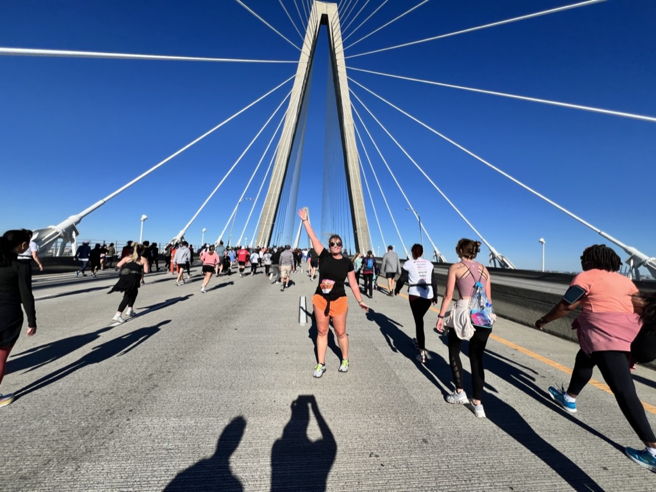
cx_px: 328
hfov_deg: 106.2
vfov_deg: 90.0
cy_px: 246
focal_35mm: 13
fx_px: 246
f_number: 1.8
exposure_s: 1/3125
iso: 32
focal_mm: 1.57
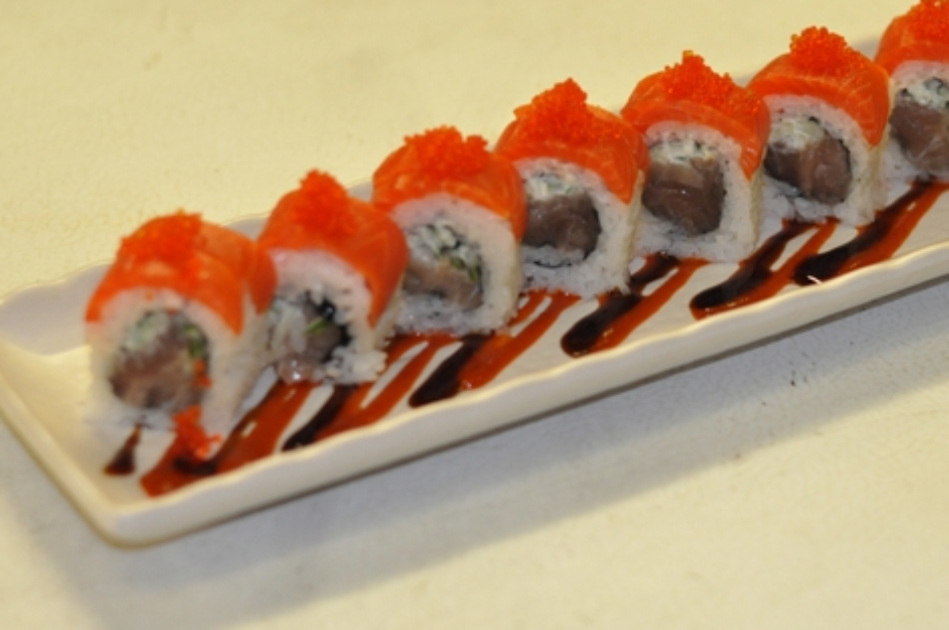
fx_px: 2686
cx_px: 619
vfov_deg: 13.4
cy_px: 283
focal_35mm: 102
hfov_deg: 20.0
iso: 800
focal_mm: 50
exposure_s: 1/60
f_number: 2.8
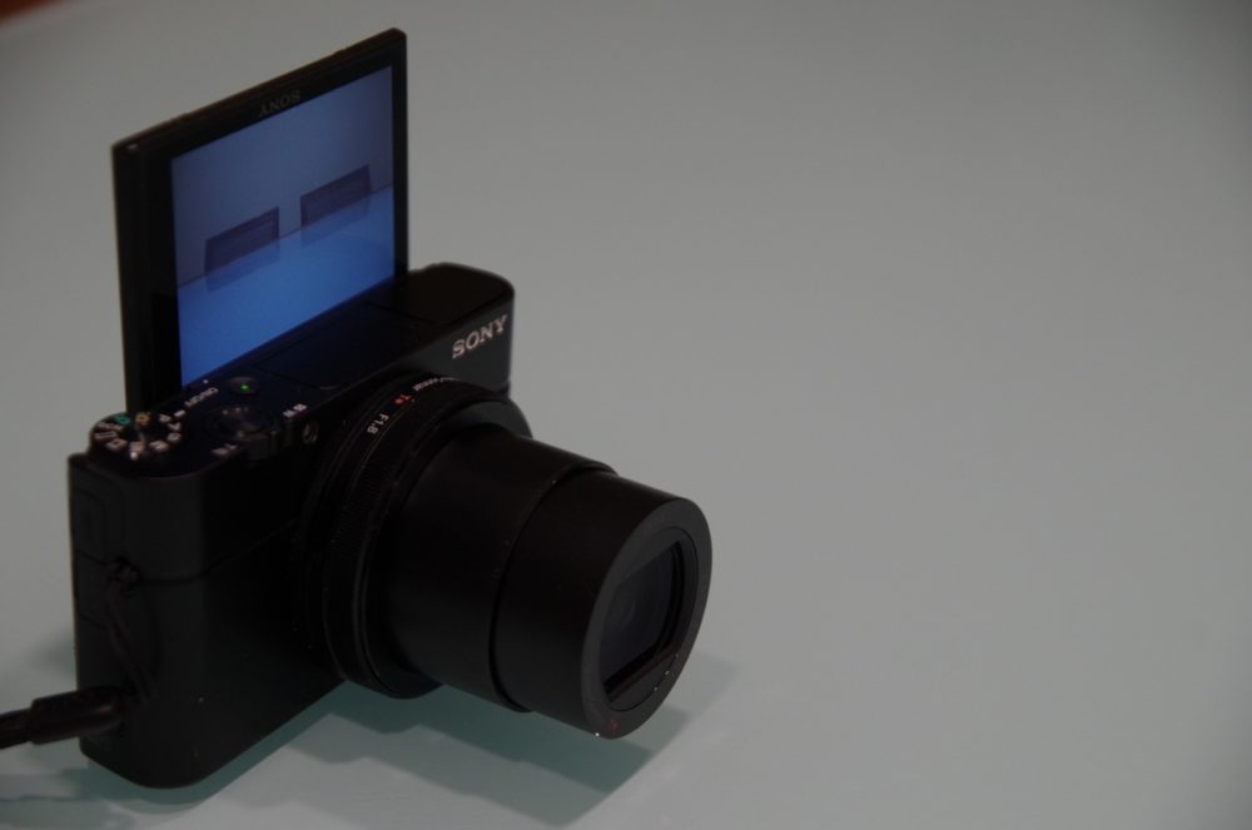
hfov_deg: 23.4
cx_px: 626
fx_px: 3020
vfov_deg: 15.6
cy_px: 415
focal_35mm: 87
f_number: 4
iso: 800
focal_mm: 58
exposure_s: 1/100
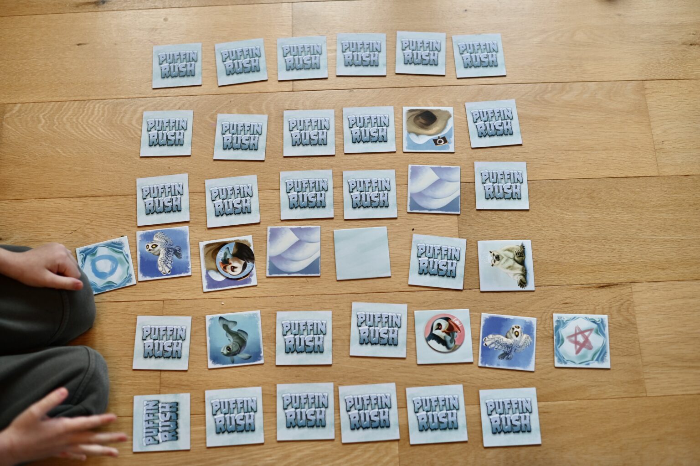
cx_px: 350
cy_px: 233
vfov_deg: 27.0
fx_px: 972
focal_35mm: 50
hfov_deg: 39.6
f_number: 2.8
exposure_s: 1/160
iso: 400
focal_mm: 50
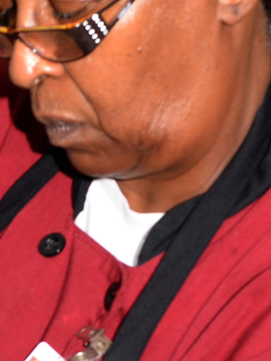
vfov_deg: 13.2
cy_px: 473
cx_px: 8
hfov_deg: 10.2
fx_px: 1503
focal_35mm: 144
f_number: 7.1
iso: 500
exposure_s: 1/200
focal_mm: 34
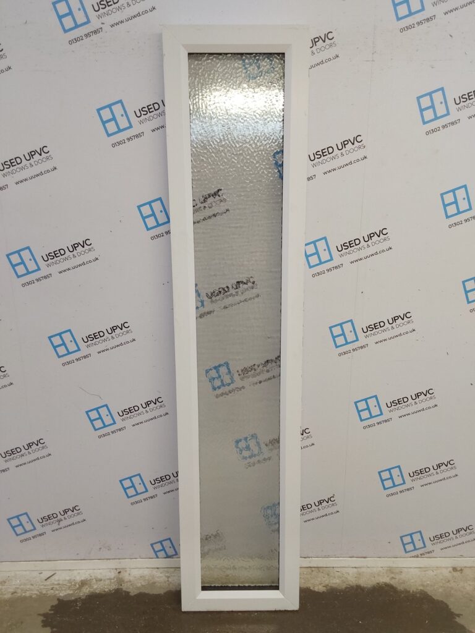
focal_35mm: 28
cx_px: 238
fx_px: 512
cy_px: 316
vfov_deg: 63.4
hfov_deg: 49.7
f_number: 1.9
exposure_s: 1/50
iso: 64
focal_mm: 2.91
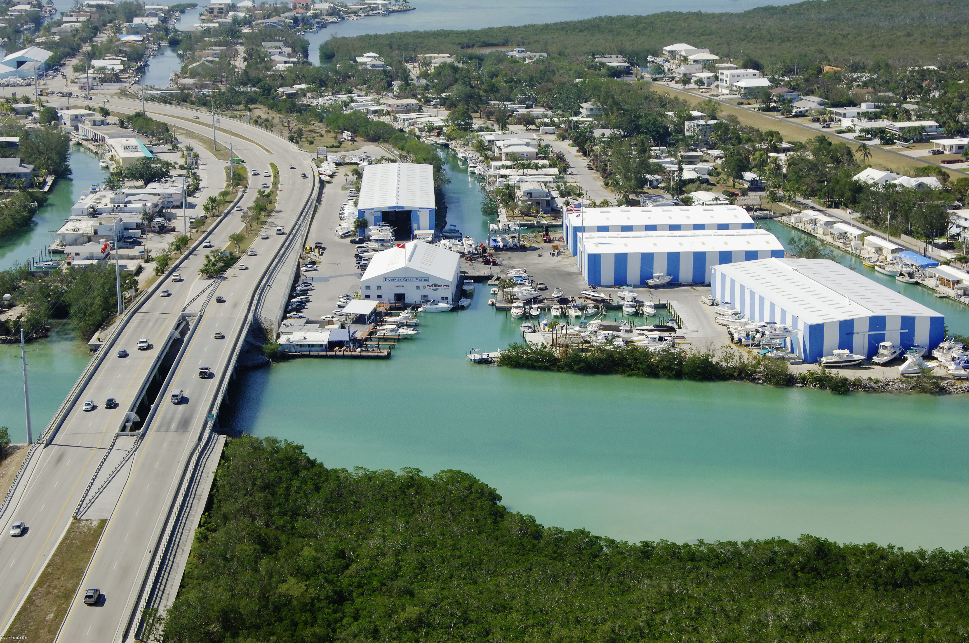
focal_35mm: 68
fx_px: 1815
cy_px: 322
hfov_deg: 29.9
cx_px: 484
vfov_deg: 20.1
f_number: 9
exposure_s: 1/1000
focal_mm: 45
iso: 400
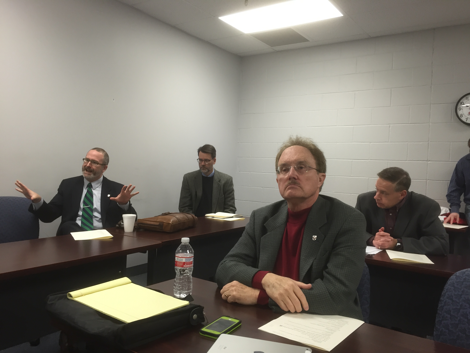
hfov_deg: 61.7
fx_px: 394
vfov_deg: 48.2
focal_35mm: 29
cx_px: 235
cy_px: 176
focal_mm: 4.15
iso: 64
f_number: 2.2
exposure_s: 1/30
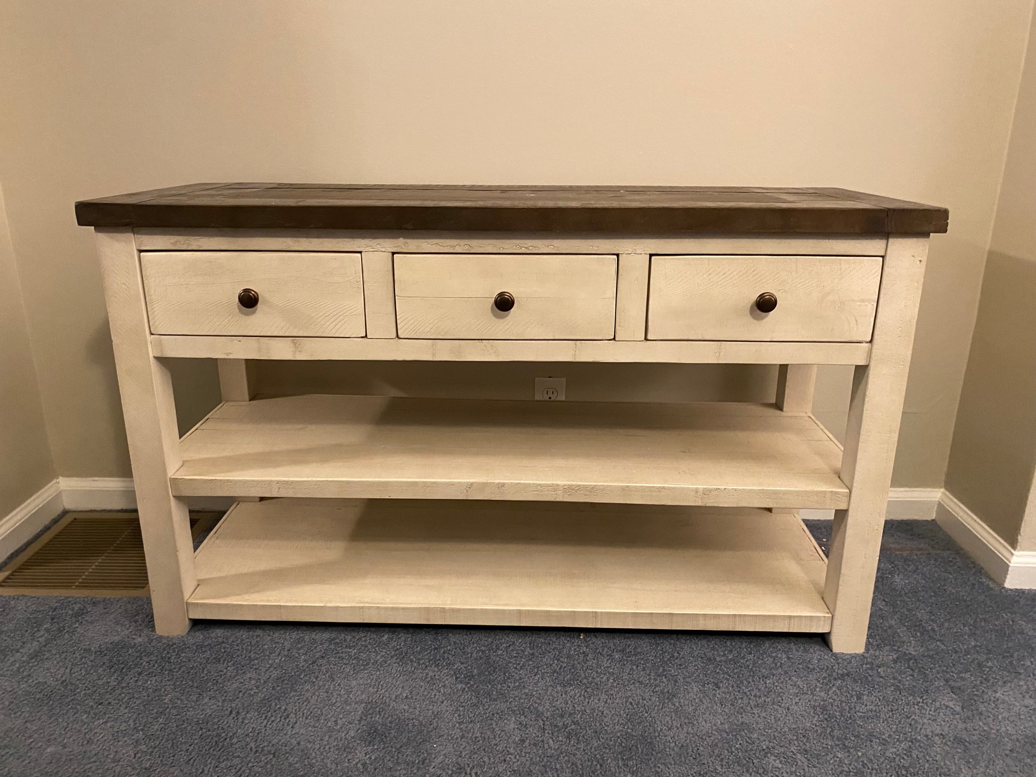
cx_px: 518
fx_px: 778
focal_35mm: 26
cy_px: 388
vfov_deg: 53.1
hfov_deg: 67.3
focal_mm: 4.25
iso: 500
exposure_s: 1/40
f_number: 1.8
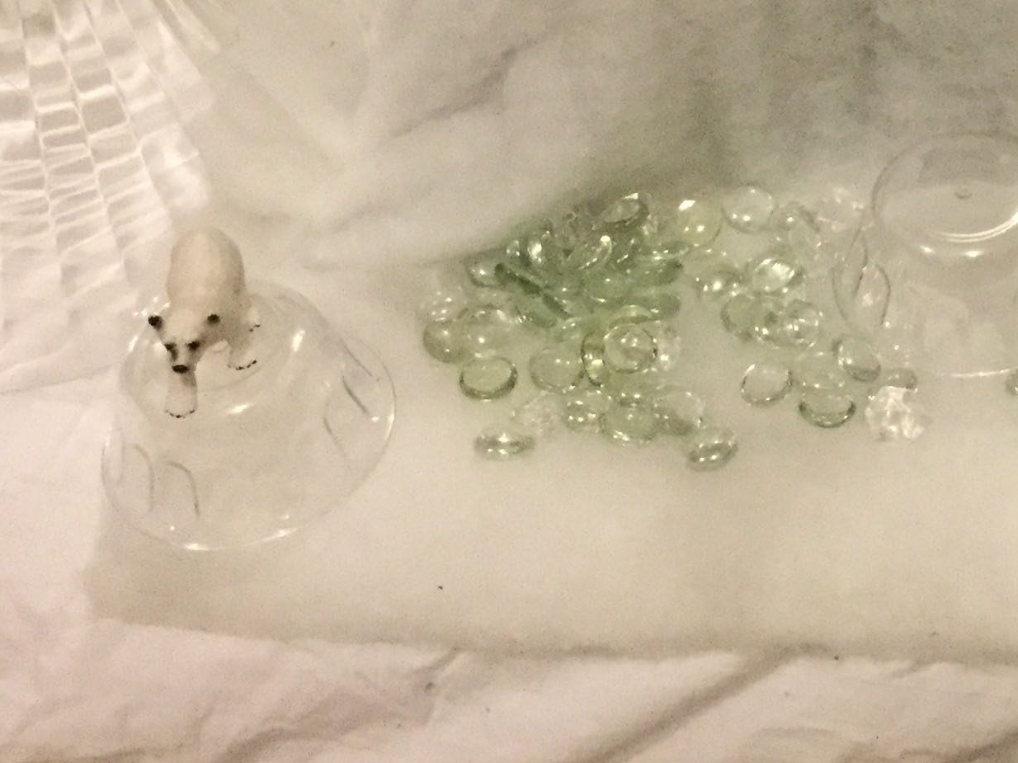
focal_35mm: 82
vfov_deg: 17.5
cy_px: -7
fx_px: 2411
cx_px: 938
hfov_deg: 23.2
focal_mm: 3.3
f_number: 2.4
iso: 250
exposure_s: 1/17
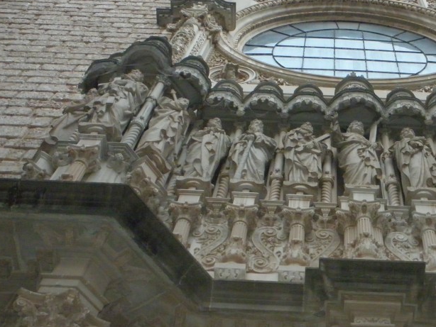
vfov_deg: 26.5
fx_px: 693
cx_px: 346
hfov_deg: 33.9
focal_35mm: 55
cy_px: 119
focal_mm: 5.9
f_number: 3.6
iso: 500
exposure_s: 1/50
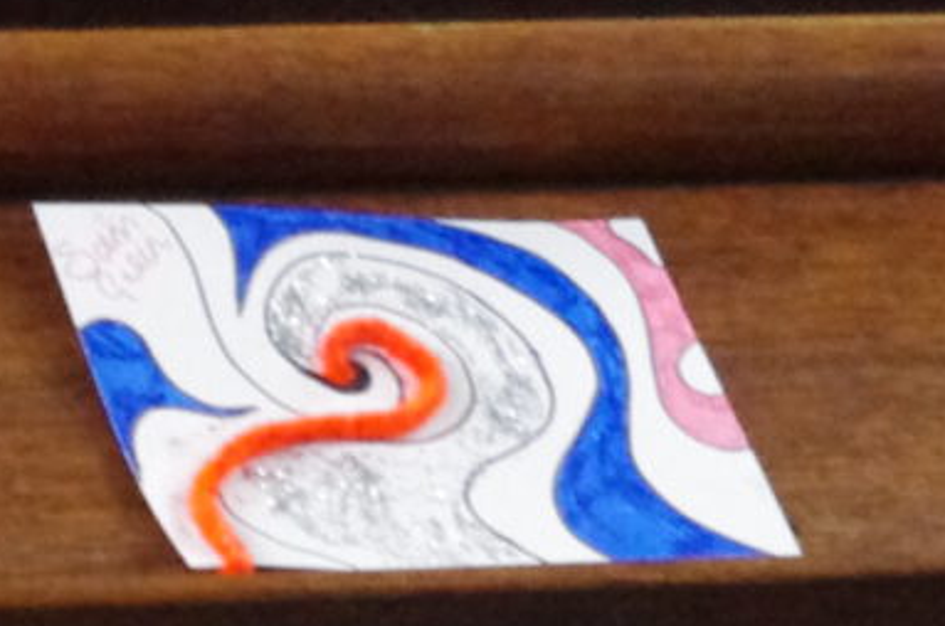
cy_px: 126
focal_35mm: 548
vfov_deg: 2.5
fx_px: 14361
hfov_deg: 3.8
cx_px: 498
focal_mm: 55
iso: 3200
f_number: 5.6
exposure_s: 1/100
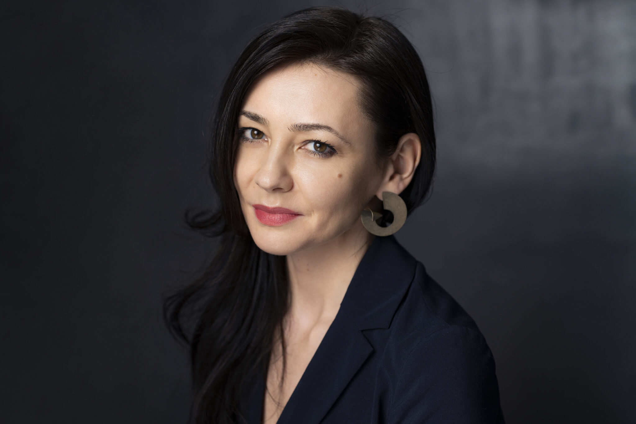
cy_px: 212
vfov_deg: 16.1
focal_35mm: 85
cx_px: 318
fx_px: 1501
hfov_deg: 23.9
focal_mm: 85
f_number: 3.5
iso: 400
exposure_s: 1/125
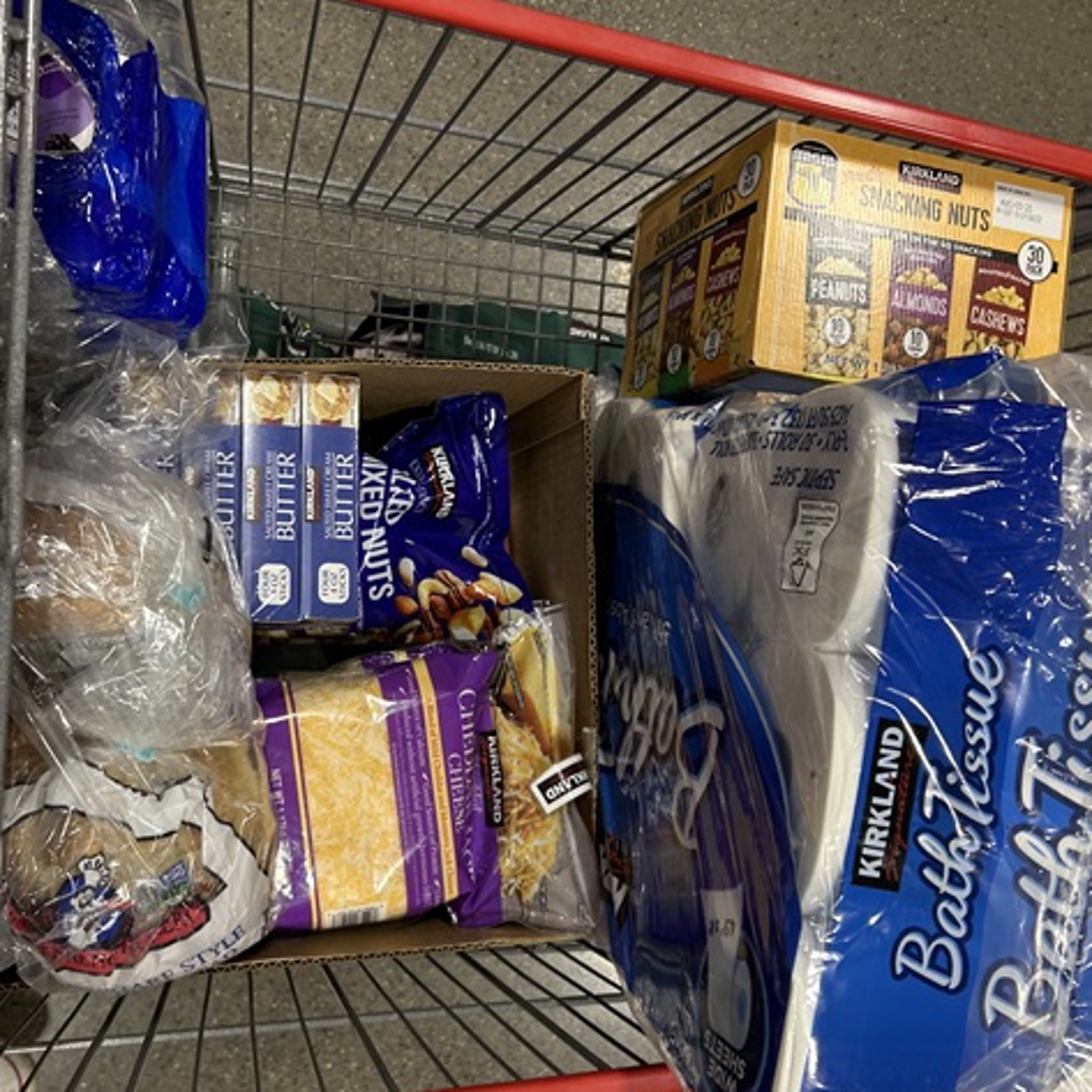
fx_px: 1249
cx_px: 386
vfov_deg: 47.1
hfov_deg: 46.6
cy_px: 614
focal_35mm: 35
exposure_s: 1/63
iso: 32
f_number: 1.5
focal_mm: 5.7
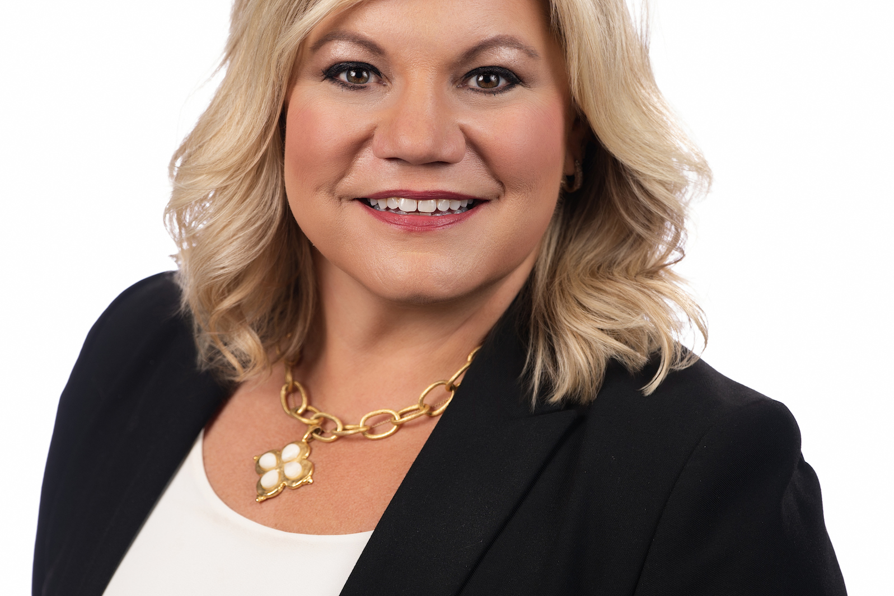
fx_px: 6531
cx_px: 447
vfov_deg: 5.2
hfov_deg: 7.8
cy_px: 284
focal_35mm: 263
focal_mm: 175
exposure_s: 1/250
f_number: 4
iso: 125
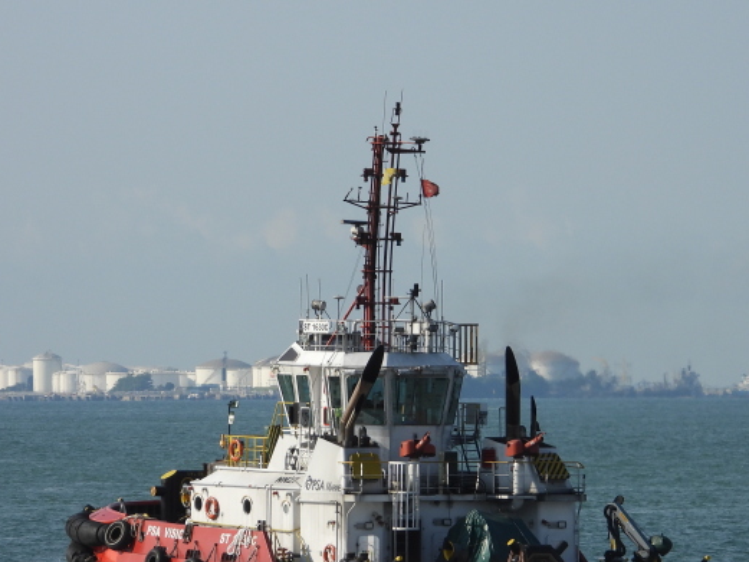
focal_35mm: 491
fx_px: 10626
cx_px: 473
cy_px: 339
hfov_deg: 4.0
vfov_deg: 3.0
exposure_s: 1/800
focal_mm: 57.5
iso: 100
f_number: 4.5
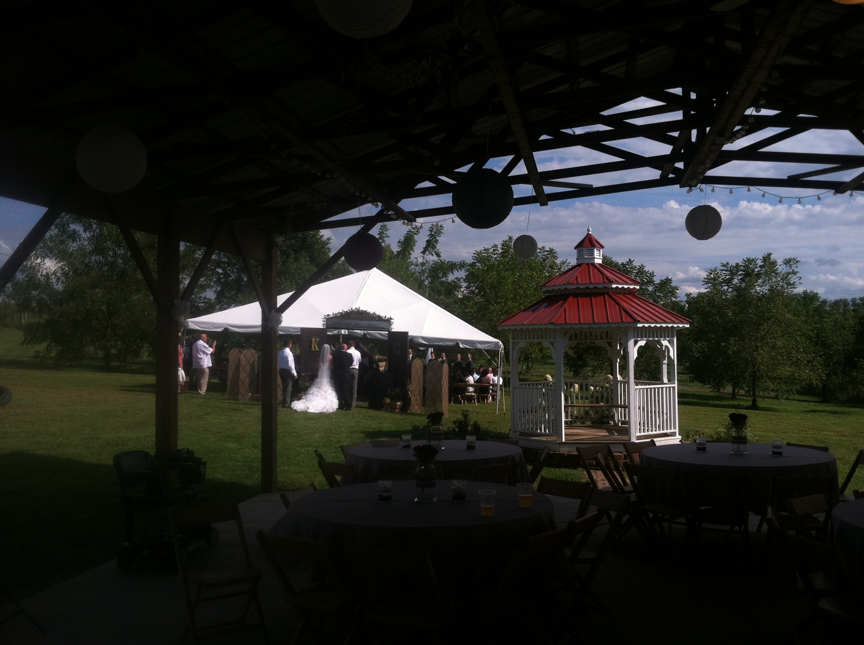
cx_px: 432
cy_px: 322
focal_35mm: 35
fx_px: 872
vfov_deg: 40.6
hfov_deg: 52.7
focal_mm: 3.85
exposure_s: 1/1941
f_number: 2.8
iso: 80
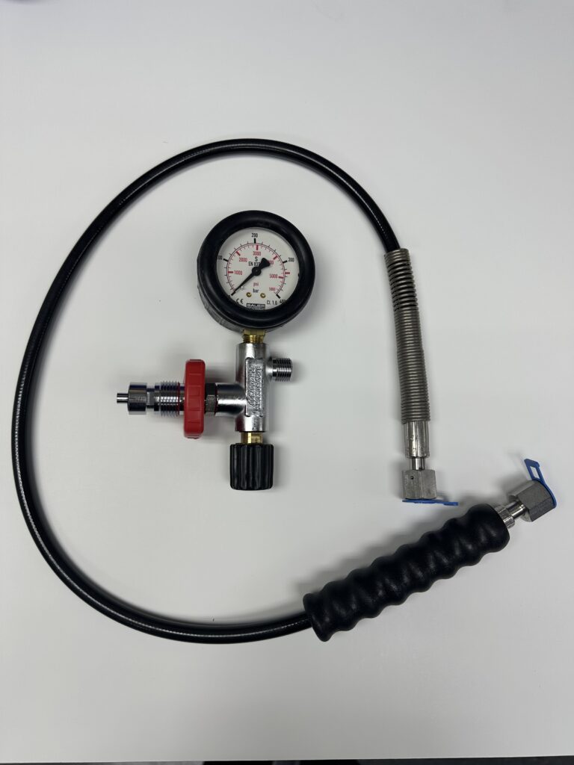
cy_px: 382
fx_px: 531
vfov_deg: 71.6
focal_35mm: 24
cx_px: 287
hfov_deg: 56.8
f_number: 1.78
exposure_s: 1/120
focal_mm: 6.86
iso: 64
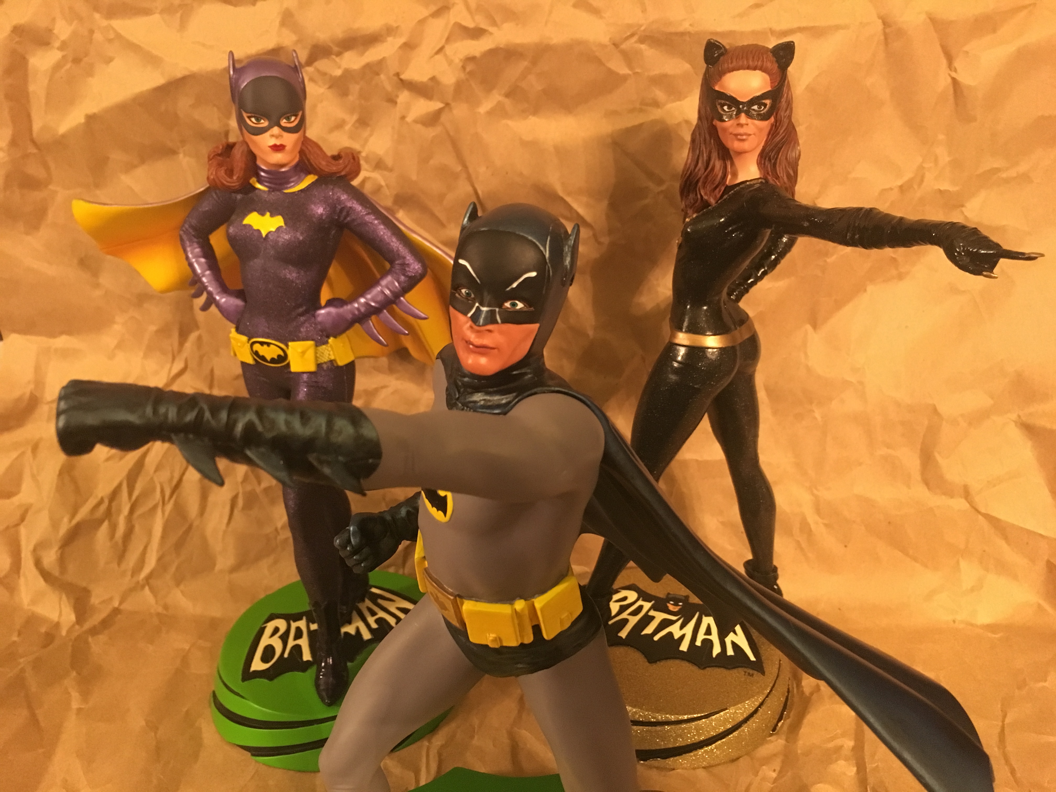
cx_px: 528
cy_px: 396
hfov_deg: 61.7
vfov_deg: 48.2
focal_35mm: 29
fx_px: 885
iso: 250
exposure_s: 1/15
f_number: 2.2
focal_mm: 4.15
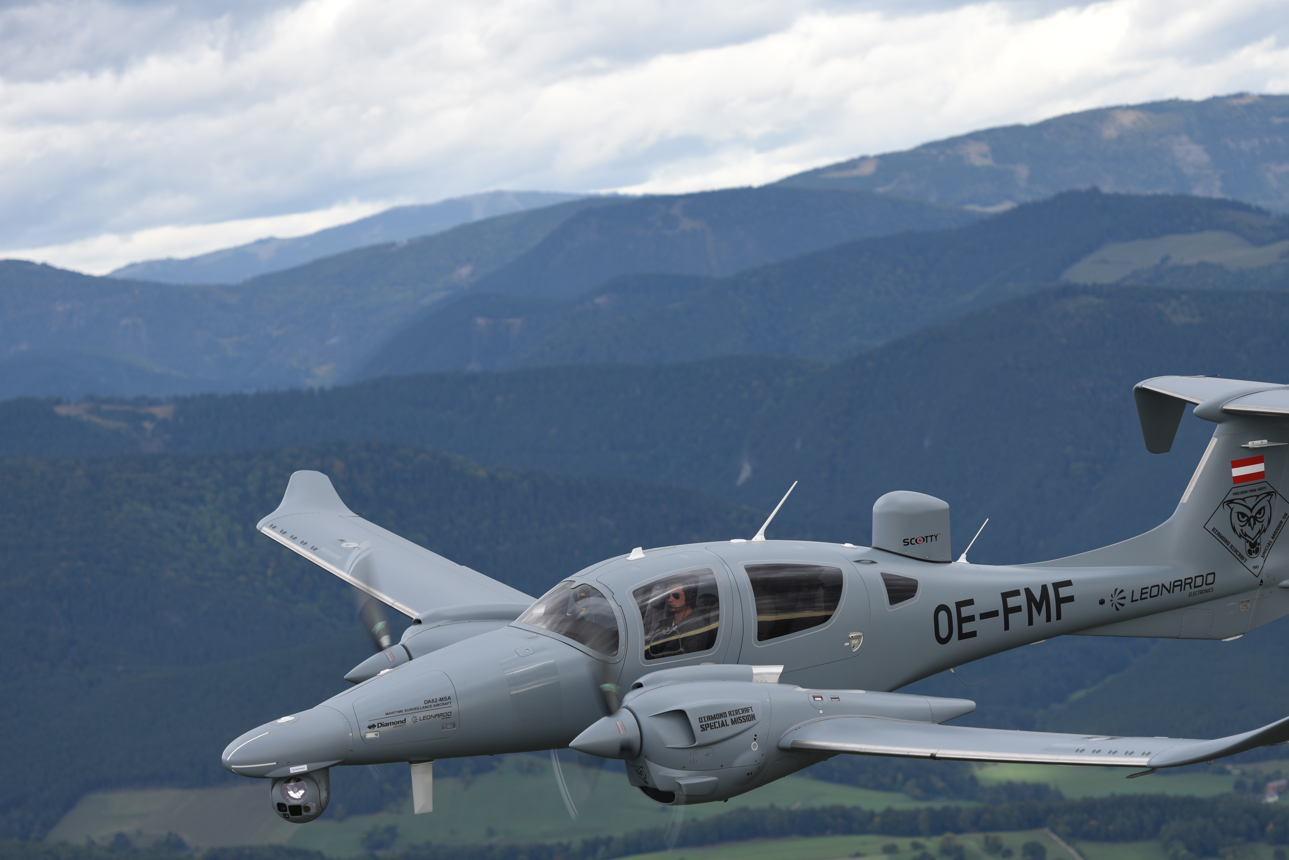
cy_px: 526
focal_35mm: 159
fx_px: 5695
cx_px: 759
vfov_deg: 8.6
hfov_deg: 12.9
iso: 100
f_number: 3.2
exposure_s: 1/400
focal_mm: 125
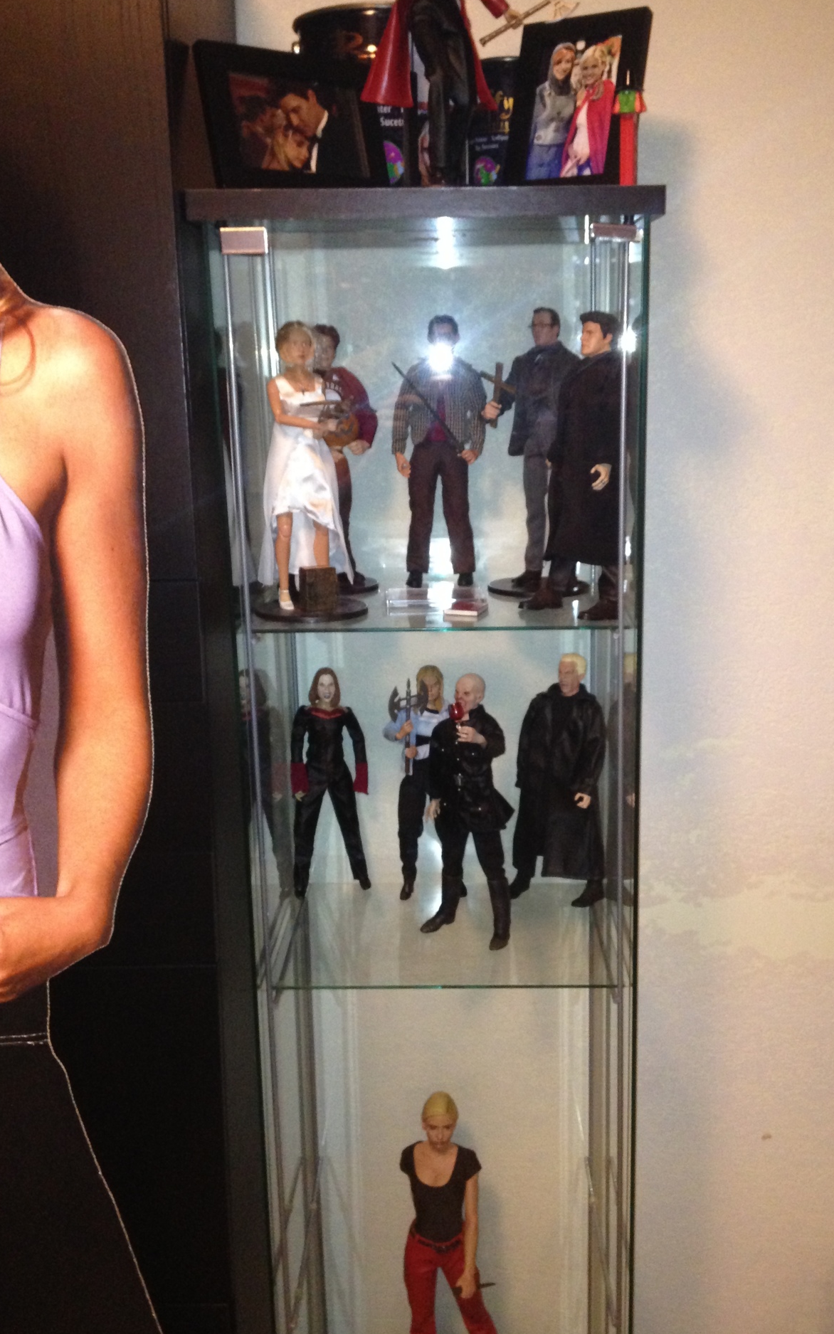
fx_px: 1382
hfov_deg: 33.5
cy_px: 661
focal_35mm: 38
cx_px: 473
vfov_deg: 51.5
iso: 250
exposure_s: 1/16
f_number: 2.4
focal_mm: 4.28
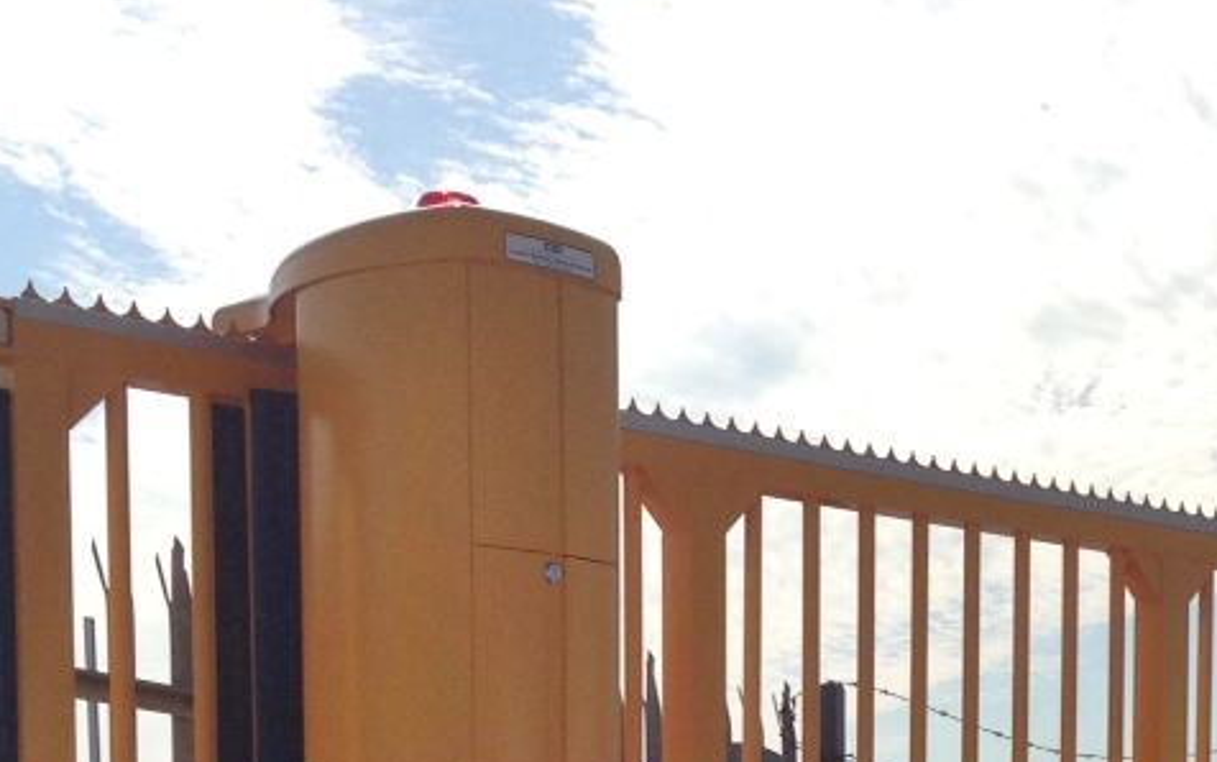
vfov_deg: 13.0
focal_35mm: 94
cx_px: 1122
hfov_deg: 21.5
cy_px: 1207
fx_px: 3119
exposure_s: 1/3390
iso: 50
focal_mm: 4.13
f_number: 2.4
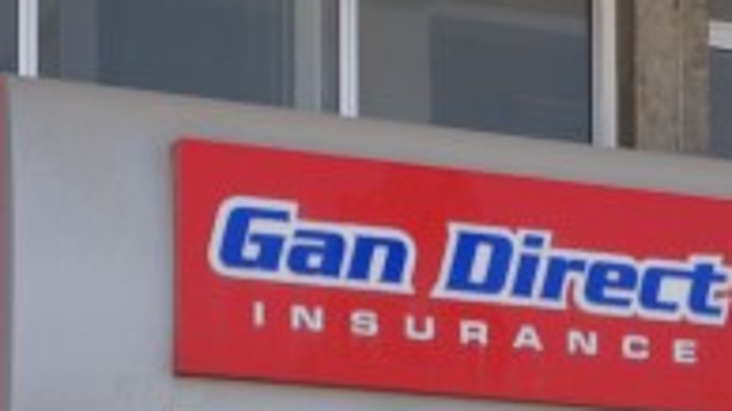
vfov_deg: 7.4
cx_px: 424
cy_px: 754
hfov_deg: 13.6
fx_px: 3065
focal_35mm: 158
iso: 100
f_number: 5.6
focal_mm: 27
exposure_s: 1/200
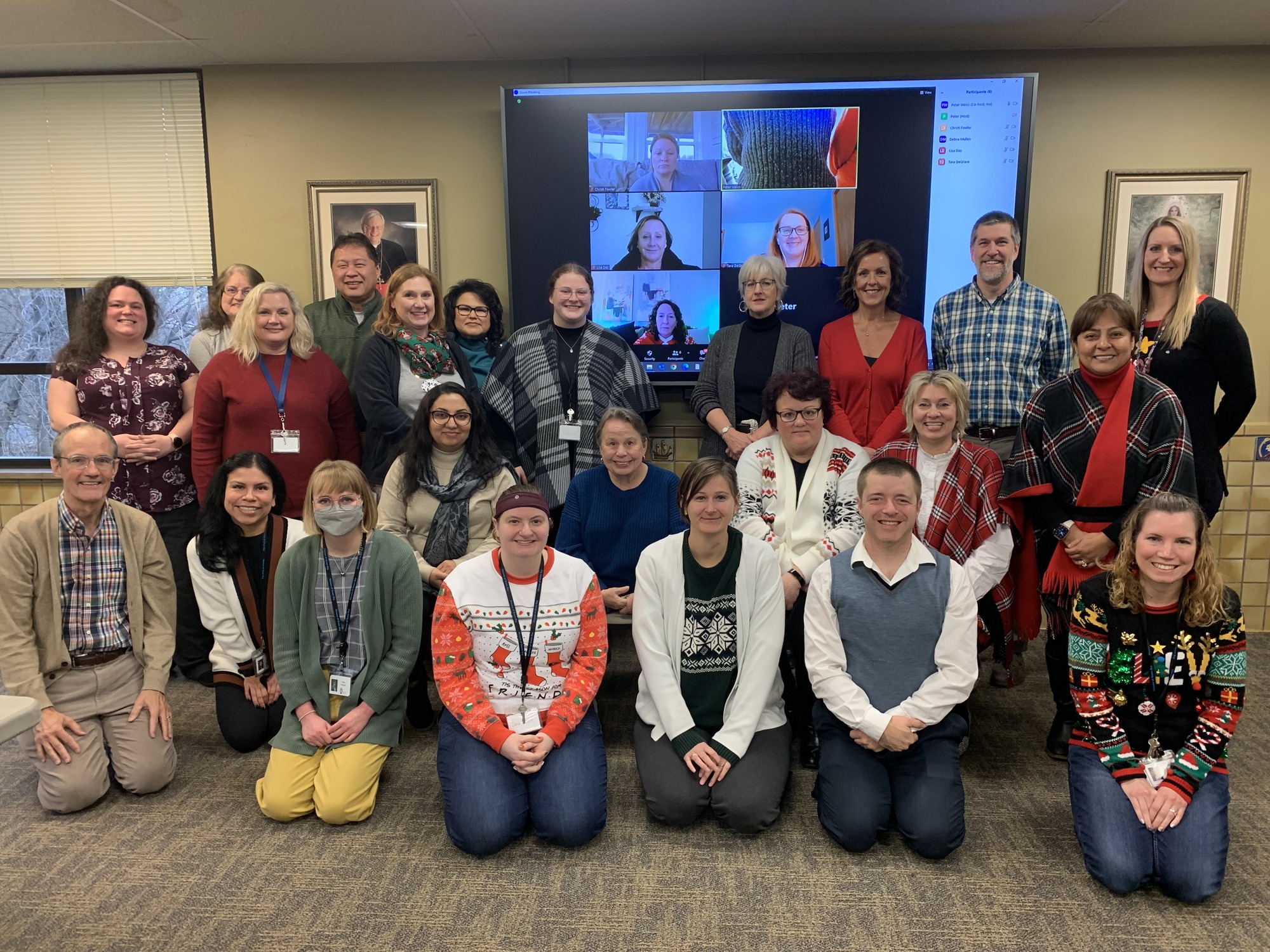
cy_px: 476
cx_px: 635
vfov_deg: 53.1
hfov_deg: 67.3
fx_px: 954
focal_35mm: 26
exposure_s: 1/60
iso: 125
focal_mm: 4.25
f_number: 1.8
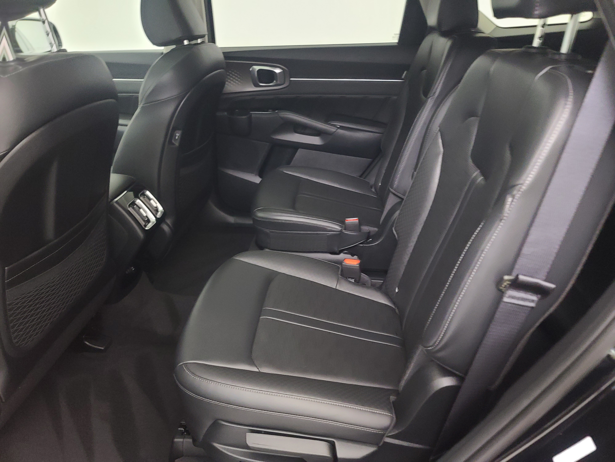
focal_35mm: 25
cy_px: 231
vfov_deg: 54.9
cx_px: 308
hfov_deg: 69.4
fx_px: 444
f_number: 1.8
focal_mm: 7
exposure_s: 1/20
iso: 1250
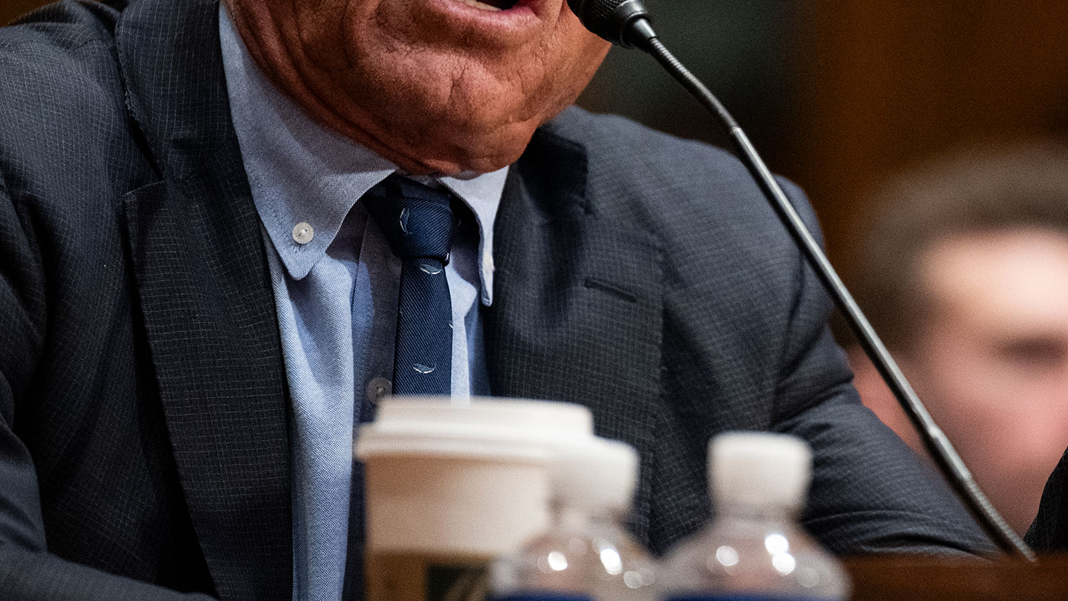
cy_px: 99
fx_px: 12403
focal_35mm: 438
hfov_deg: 4.9
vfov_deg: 2.8
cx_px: 917
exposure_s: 1/250
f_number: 2.8
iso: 2500
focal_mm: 200
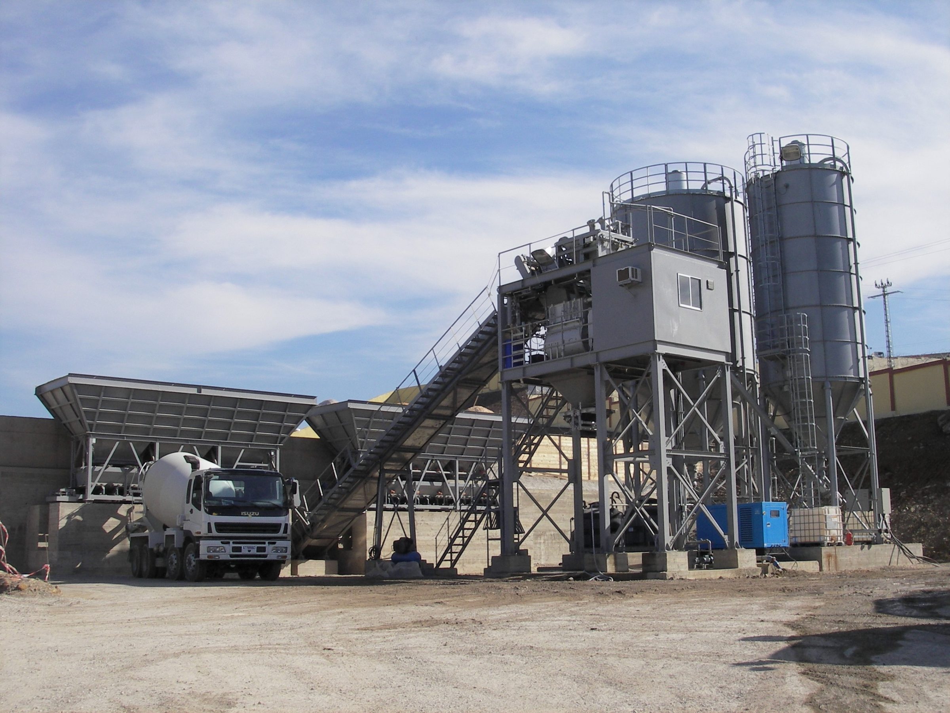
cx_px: 475
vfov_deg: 37.7
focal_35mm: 38
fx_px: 1043
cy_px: 356
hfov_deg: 49.0
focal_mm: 6.3
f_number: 6.6
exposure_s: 1/250
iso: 50
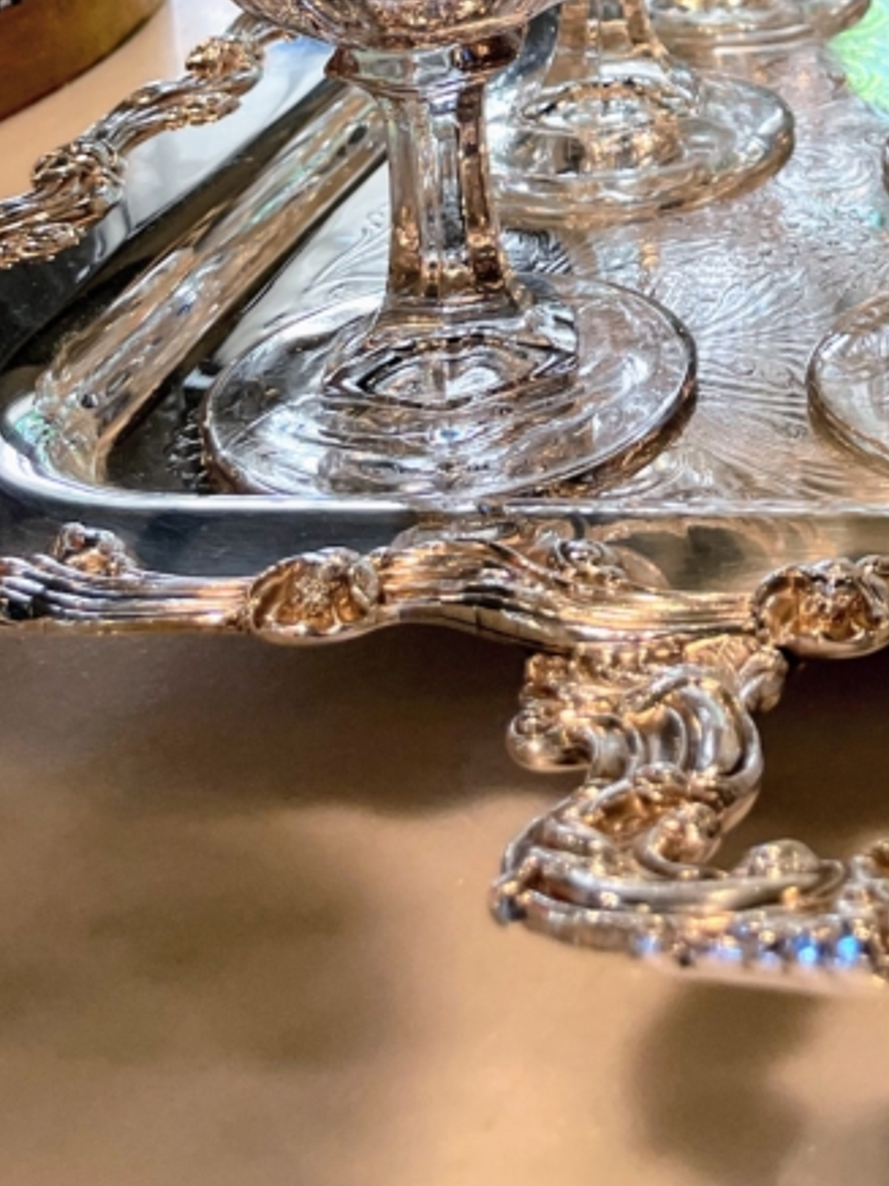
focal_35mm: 61
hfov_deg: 22.4
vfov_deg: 28.7
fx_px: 2089
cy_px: -125
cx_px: 1033
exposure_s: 1/120
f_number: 1.6
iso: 80
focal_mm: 4.2
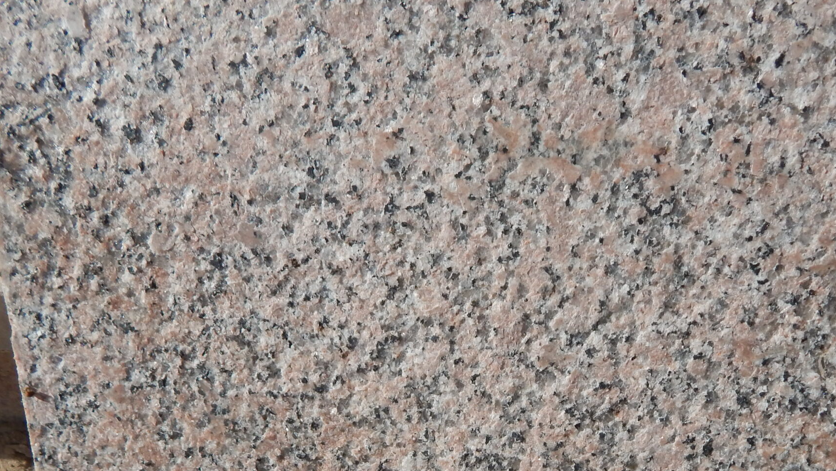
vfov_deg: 31.1
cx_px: 470
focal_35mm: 36
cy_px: 438
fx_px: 798
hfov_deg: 55.1
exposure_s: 1/800
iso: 125
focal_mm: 4
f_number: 6
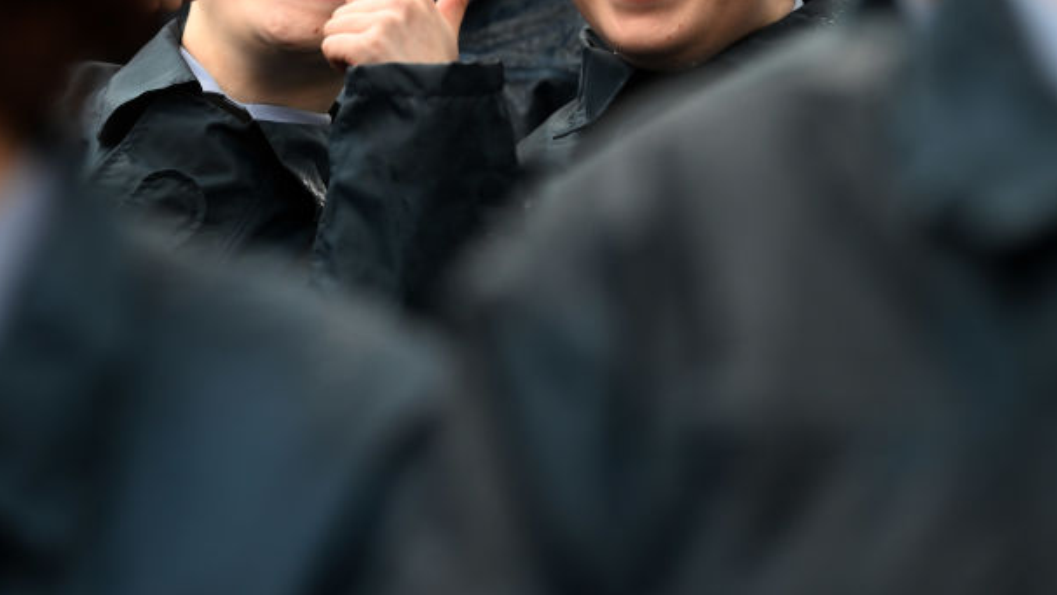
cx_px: 288
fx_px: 6699
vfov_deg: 5.1
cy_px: 64
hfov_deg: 9.0
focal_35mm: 239
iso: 640
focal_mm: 135
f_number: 2.8
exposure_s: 1/1250
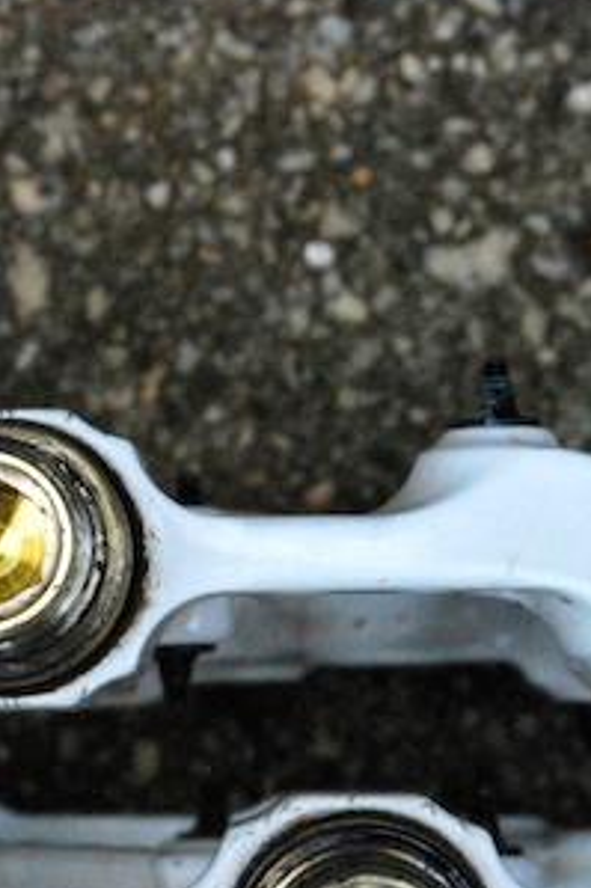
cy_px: 754
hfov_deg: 6.2
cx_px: 235
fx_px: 5456
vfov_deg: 9.3
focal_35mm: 221
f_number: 16
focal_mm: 55
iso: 1600
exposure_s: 1/200
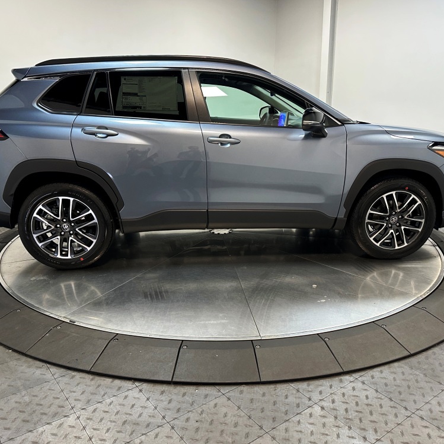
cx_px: 218
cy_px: 220
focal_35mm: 29
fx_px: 421
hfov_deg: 55.6
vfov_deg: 55.6
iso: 320
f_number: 1.78
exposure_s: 1/60
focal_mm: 6.86
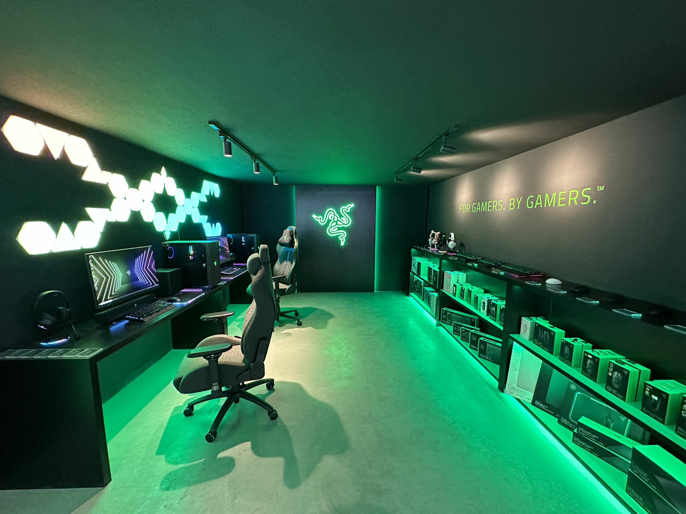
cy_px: 257
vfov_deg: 85.7
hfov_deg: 102.1
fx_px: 277
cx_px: 343
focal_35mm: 14
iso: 800
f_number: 2.2
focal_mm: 2.22
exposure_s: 1/59
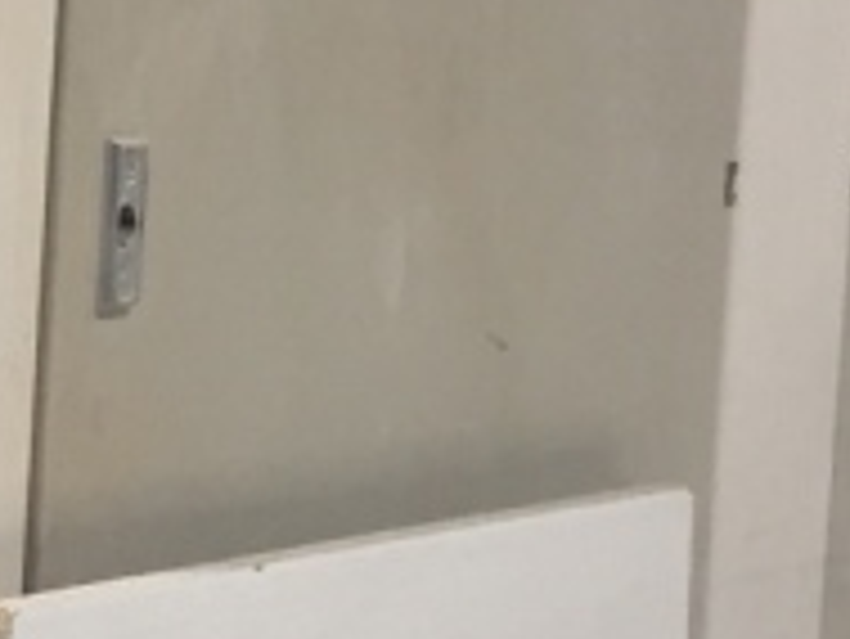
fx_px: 3858
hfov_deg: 11.3
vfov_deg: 9.5
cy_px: 176
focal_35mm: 157
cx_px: -895
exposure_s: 1/30
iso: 100
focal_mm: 4.15
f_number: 2.2
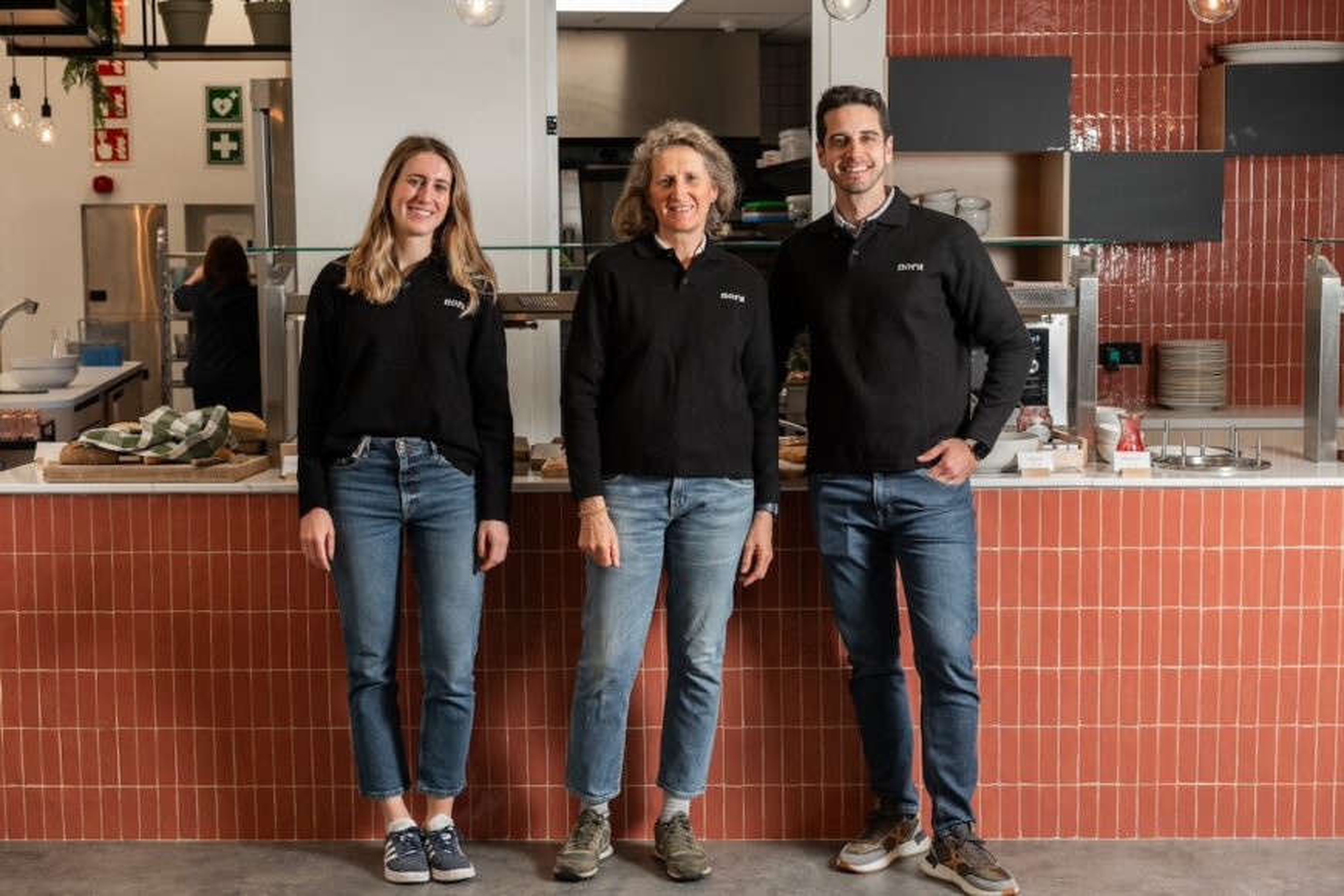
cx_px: 672
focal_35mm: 55
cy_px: 448
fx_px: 2053
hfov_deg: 36.2
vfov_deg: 24.6
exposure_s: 1/100
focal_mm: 55
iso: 800
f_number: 6.3
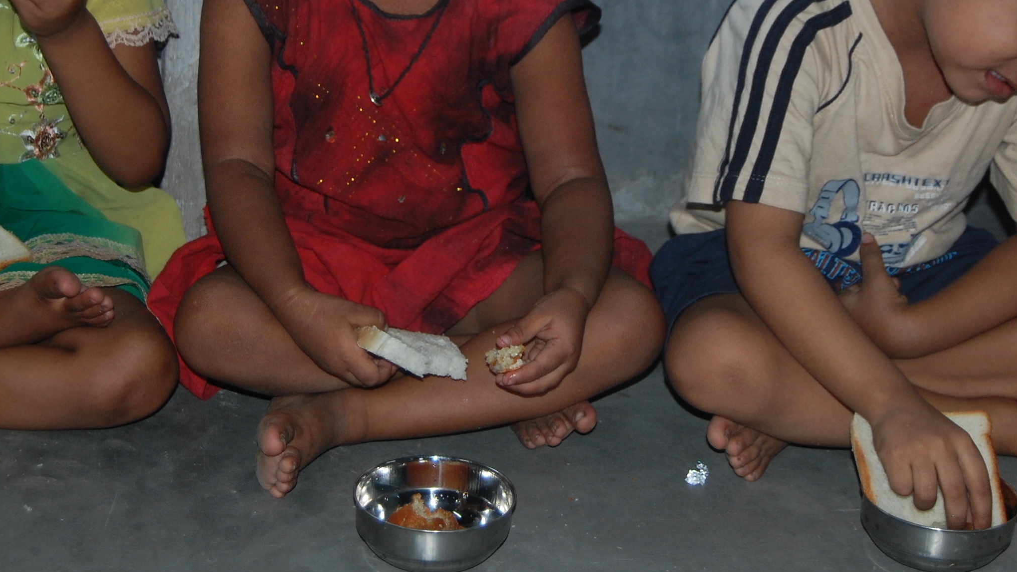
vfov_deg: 13.7
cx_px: 488
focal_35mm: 88
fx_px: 2373
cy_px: 99
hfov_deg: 24.2
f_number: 5
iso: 400
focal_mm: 38
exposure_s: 1/60
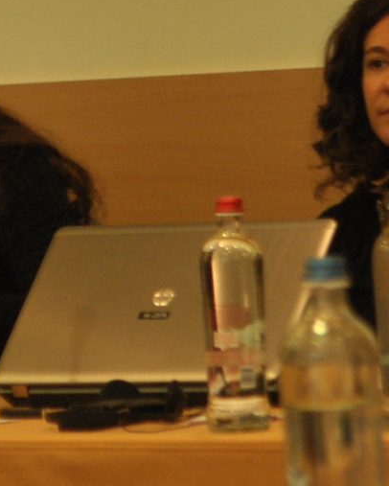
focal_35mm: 296
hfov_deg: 5.2
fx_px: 4254
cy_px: 164
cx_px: 167
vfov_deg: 6.5
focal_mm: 55
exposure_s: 1/30
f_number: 5.6
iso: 400
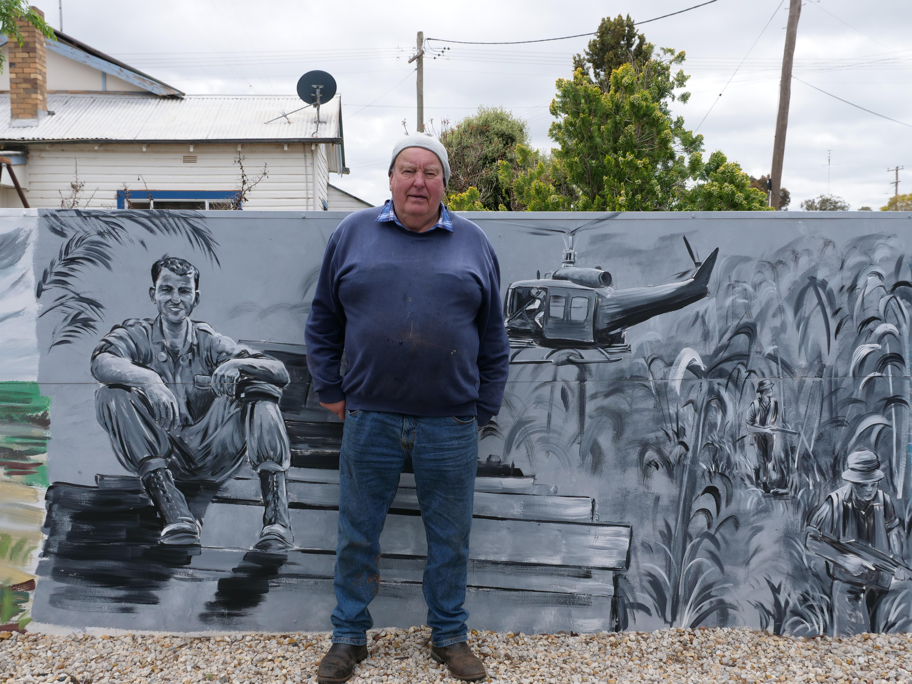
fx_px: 1001
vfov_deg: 37.7
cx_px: 456
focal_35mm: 38
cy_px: 342
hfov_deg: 49.0
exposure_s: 1/500
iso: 200
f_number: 5.6
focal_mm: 19
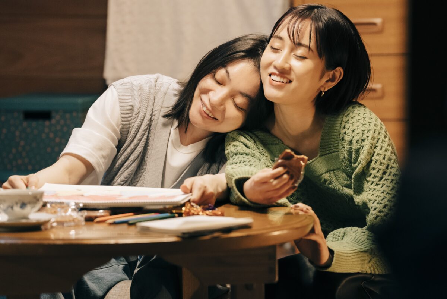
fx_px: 2485
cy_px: 150
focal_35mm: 200
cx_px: 224
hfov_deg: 10.3
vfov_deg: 6.9
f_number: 4
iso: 5000
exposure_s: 1/100
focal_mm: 200
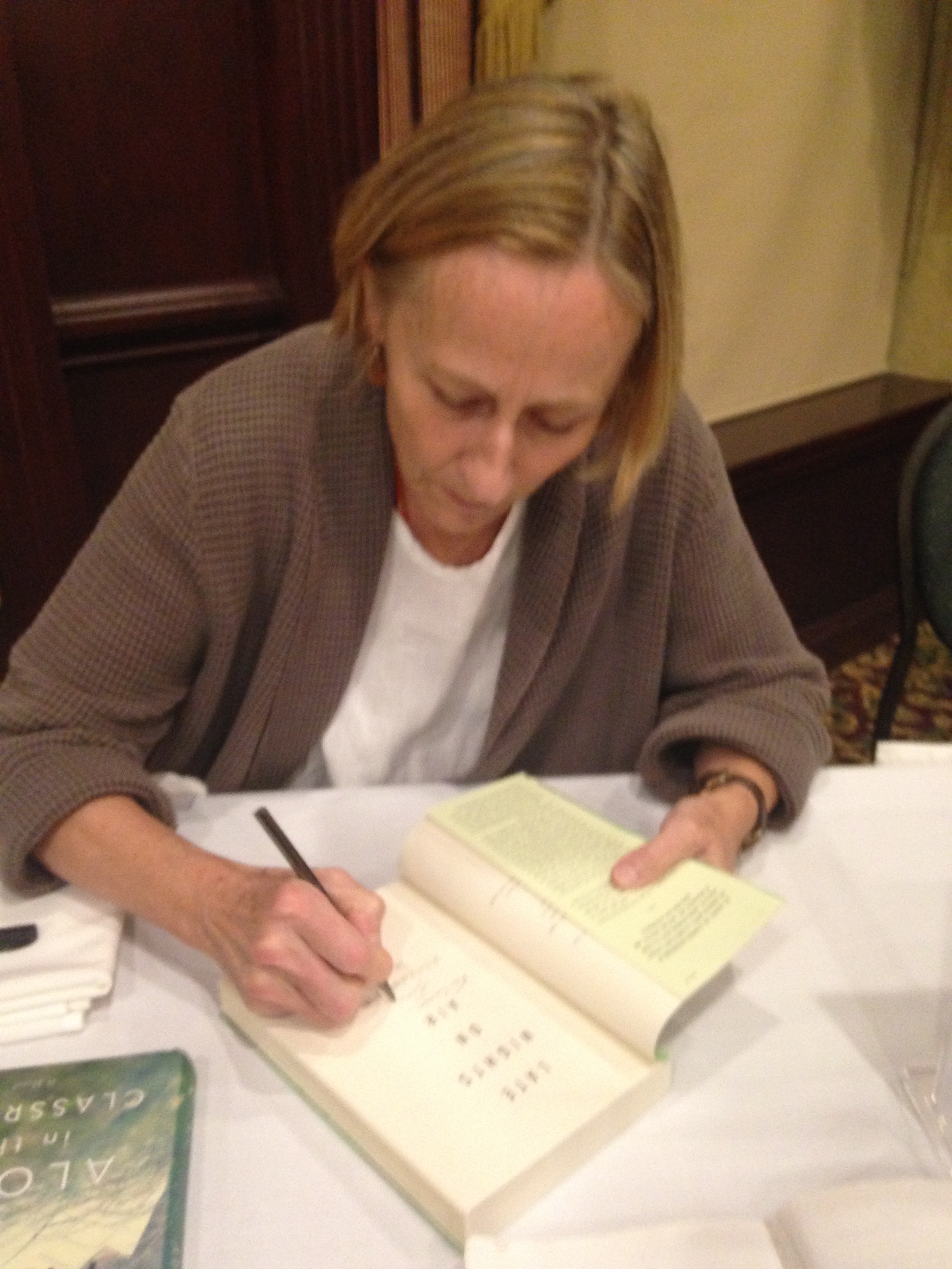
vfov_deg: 55.4
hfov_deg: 42.9
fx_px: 1210
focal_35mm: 33
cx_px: 476
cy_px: 634
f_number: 2.4
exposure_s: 1/20
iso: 400
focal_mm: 4.12
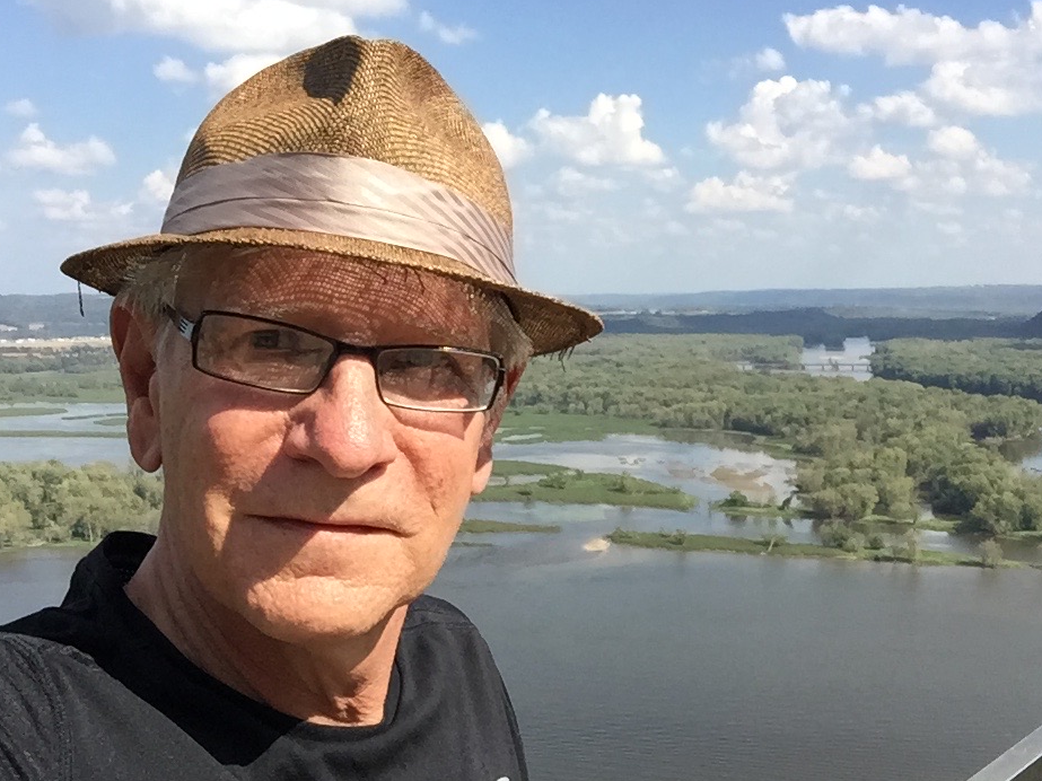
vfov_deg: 33.6
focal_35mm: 43
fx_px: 1294
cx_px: 532
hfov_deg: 43.9
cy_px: 405
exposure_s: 1/1462
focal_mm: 2.65
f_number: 2.2
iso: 32
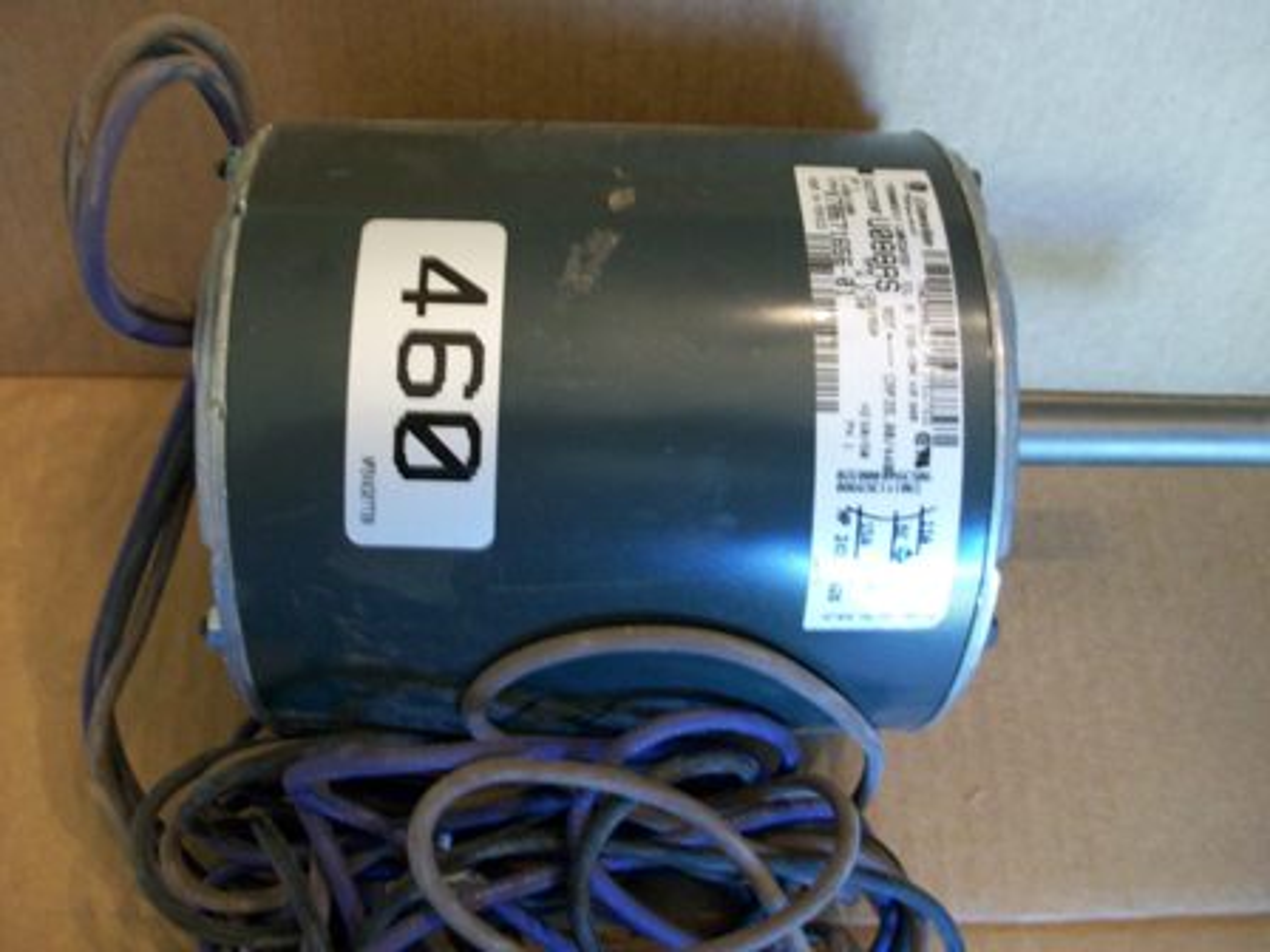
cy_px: 476
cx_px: 635
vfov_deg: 41.8
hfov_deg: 54.0
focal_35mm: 34
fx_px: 1247
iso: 160
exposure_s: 1/9.13
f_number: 2.8
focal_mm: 5.7
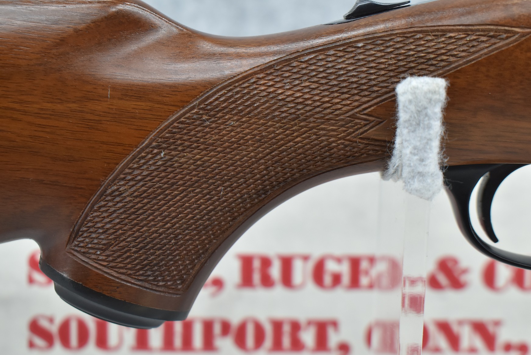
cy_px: 176
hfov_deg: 30.9
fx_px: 959
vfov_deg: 21.0
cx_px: 259
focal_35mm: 65
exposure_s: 1/80
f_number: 7.1
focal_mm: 42
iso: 500
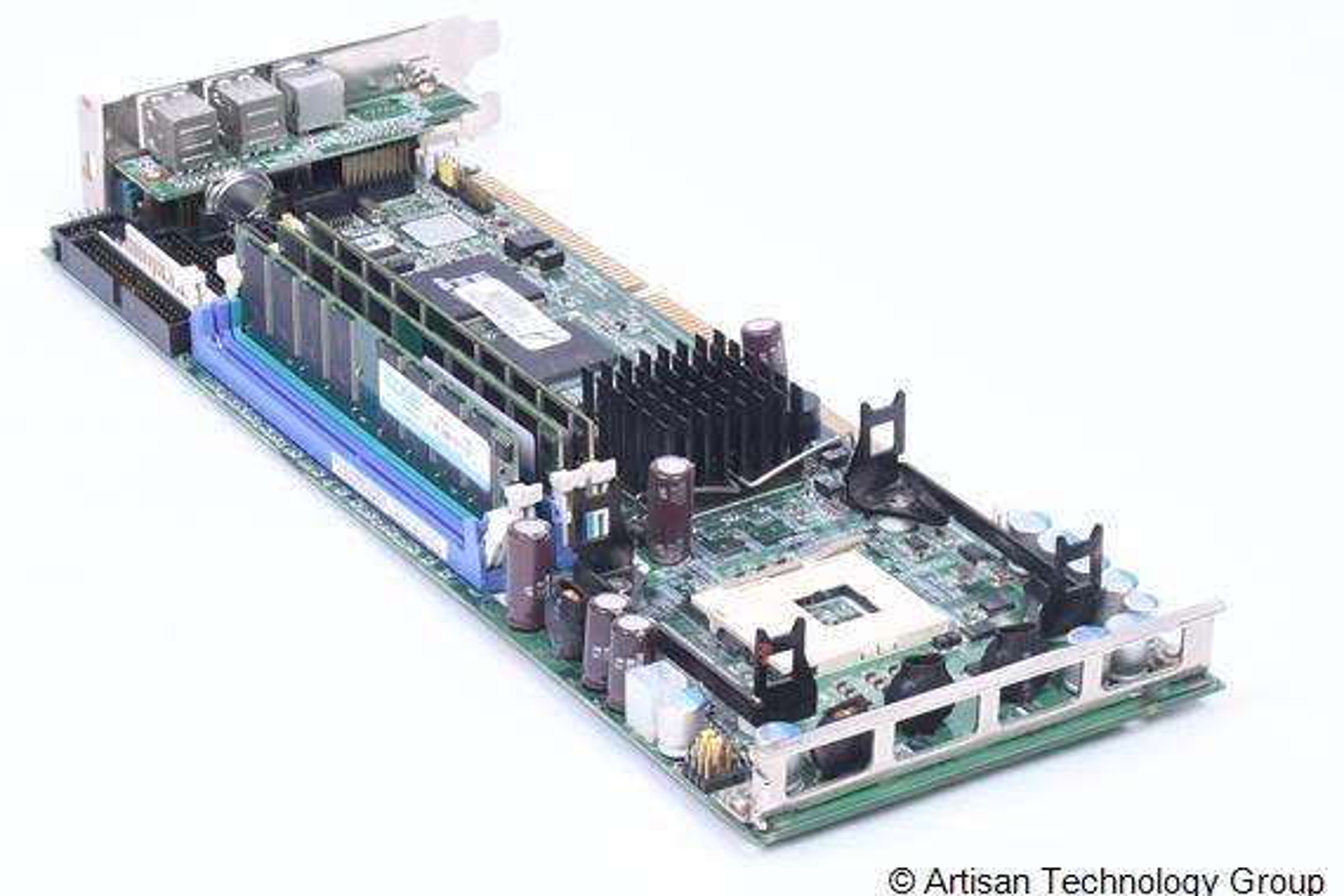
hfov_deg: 33.4
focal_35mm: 60
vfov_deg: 22.6
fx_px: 2240
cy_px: 434
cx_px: 639
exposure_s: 1/200
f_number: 14
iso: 200
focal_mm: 38
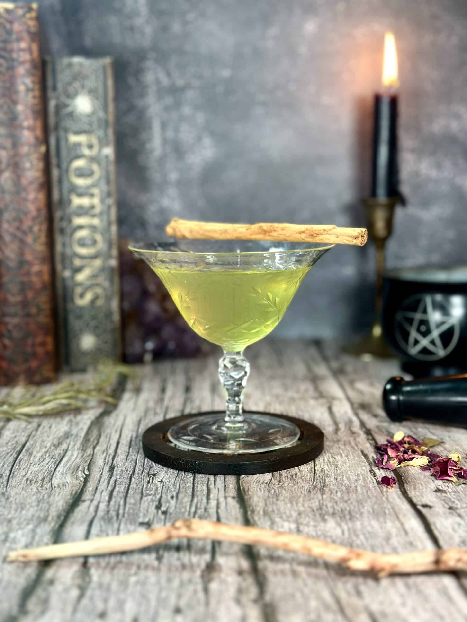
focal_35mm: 48
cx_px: 234
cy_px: 311
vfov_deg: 39.7
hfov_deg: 30.3
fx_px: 863
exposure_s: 1/68
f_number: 1.78
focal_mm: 6.86
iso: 125
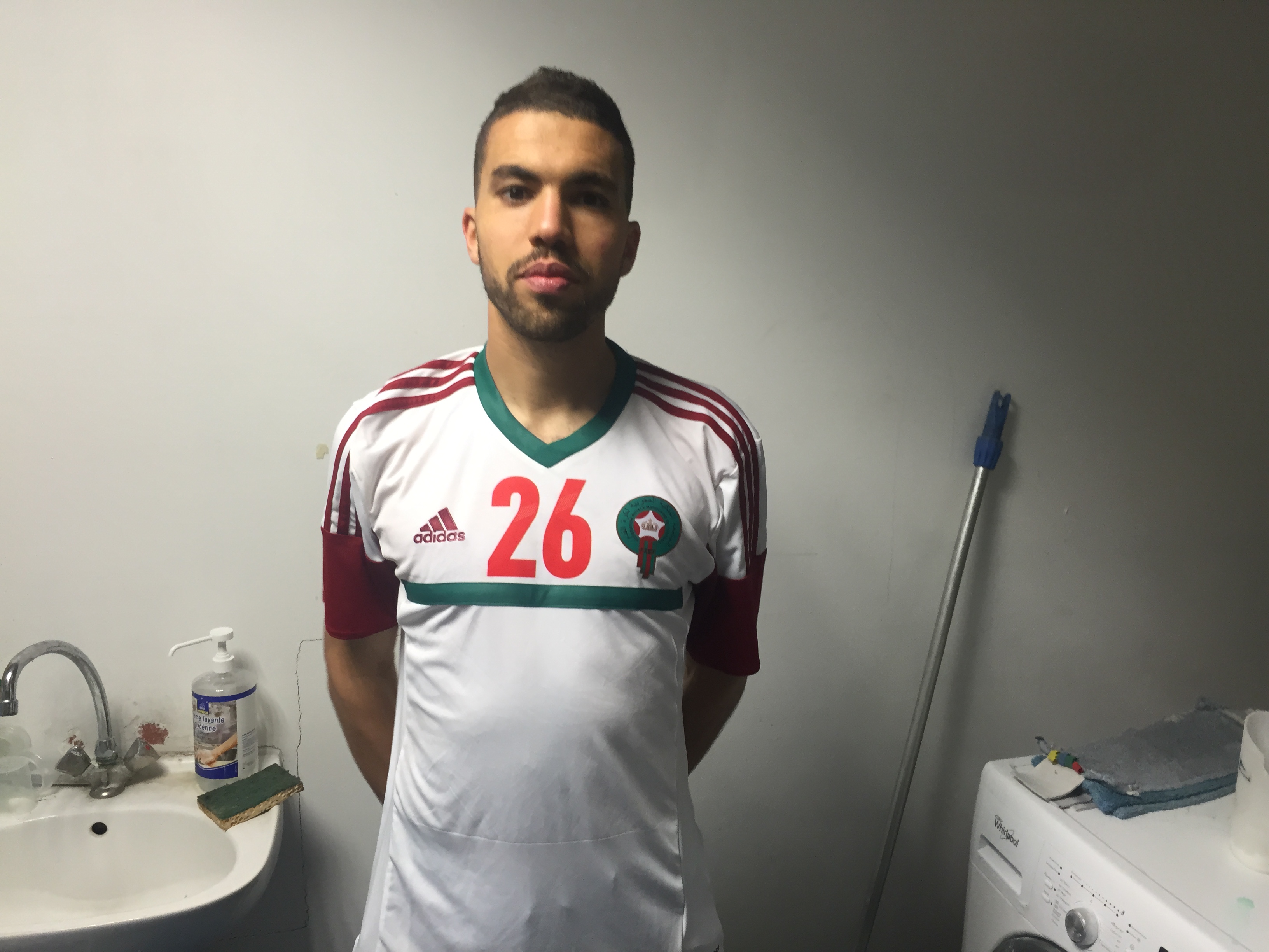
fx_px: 1063
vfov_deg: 48.2
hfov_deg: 61.7
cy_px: 476
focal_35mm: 29
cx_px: 634
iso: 64
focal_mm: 4.15
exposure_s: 1/30
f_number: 2.2
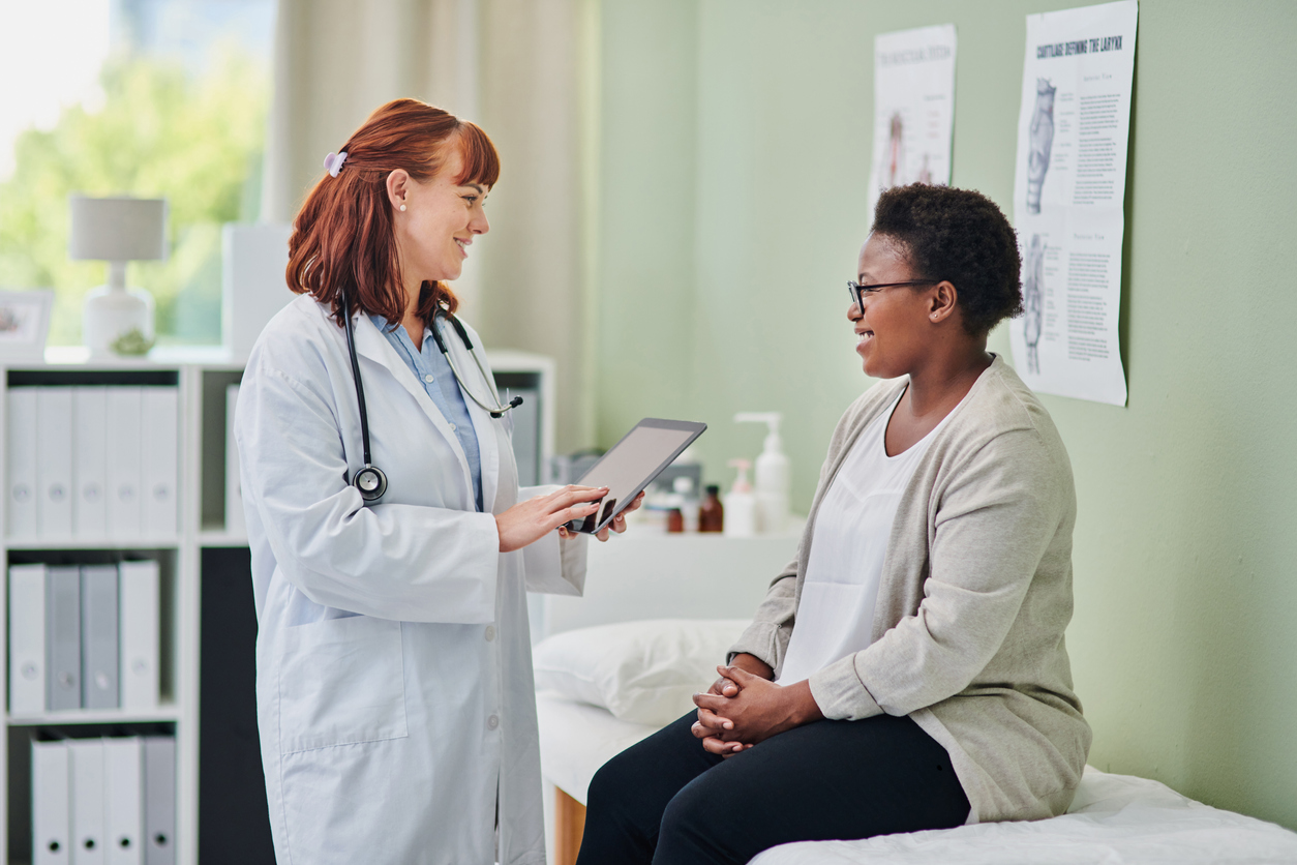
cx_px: 648
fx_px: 3062
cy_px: 432
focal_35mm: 85
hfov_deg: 23.9
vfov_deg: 16.1
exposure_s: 1/200
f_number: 2
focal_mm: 85
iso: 320
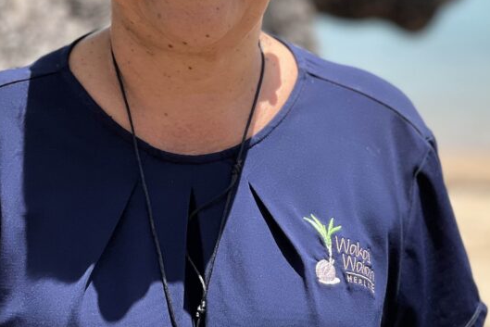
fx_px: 2110
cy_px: 31
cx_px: 308
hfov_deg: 13.2
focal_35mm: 155
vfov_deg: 8.8
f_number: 2.8
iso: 32
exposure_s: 1/585
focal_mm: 9
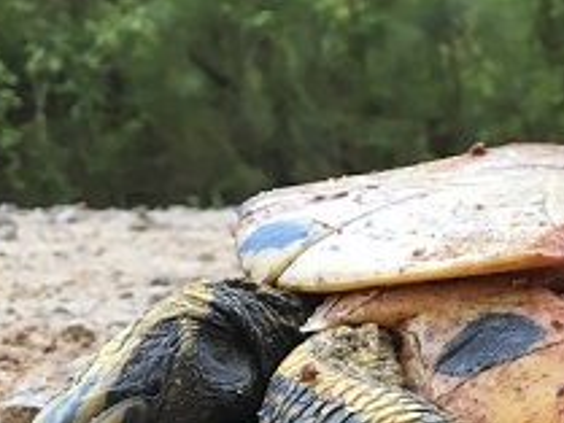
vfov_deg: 15.7
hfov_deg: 19.9
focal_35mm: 91
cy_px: 488
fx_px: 1484
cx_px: 715
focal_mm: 4.15
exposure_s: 1/30
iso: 32
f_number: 2.2
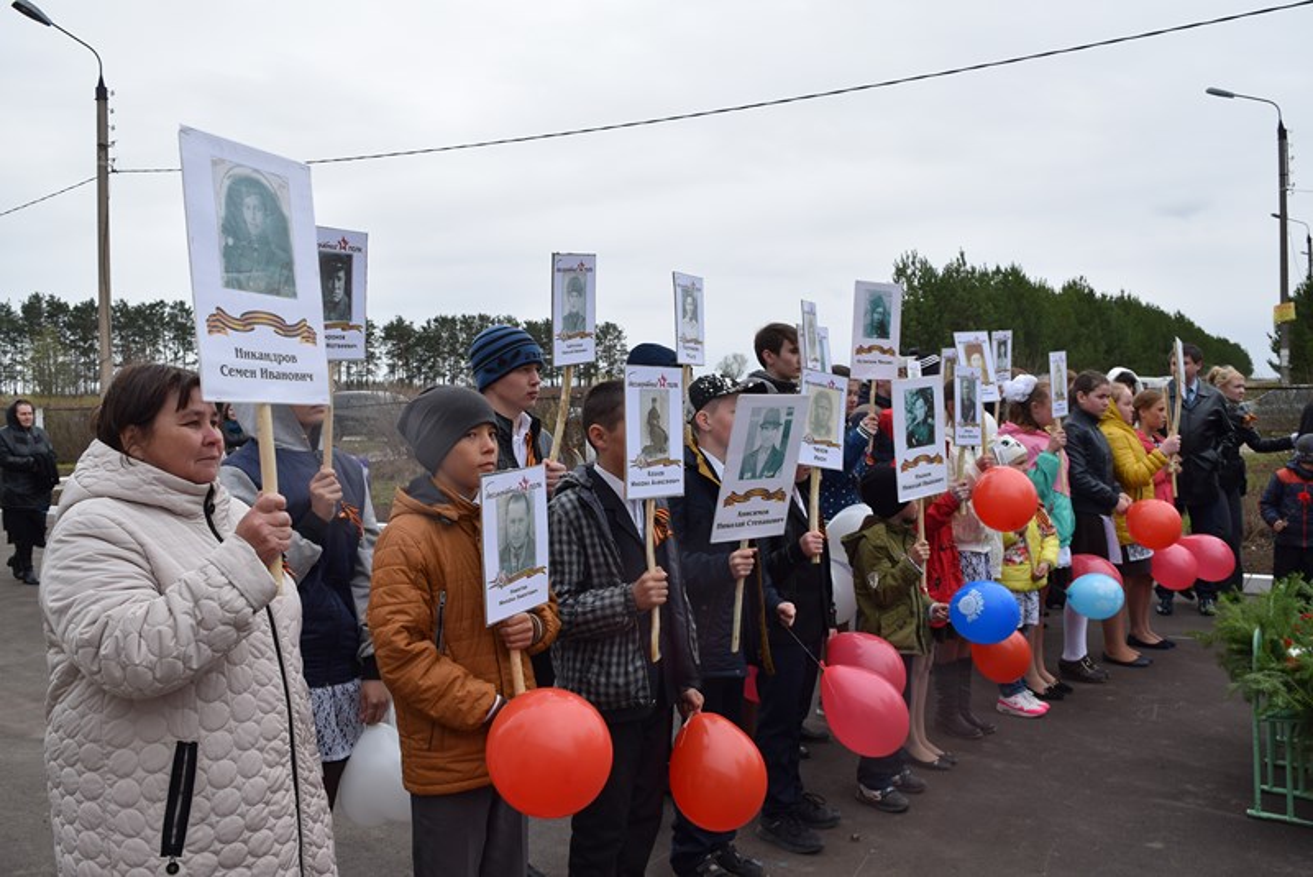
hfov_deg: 61.9
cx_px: 656
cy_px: 438
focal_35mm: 30
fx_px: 1095
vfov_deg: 43.6
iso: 200
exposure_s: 1/250
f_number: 8
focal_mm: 20
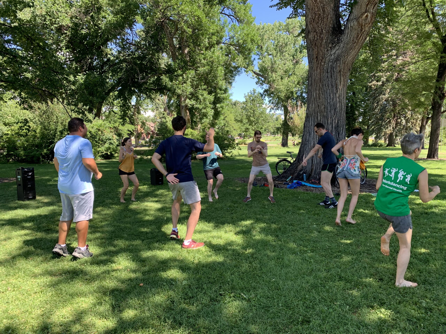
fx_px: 335
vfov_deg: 53.1
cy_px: 167
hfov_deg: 67.3
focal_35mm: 26
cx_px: 223
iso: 25
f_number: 1.8
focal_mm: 4.25
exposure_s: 1/210
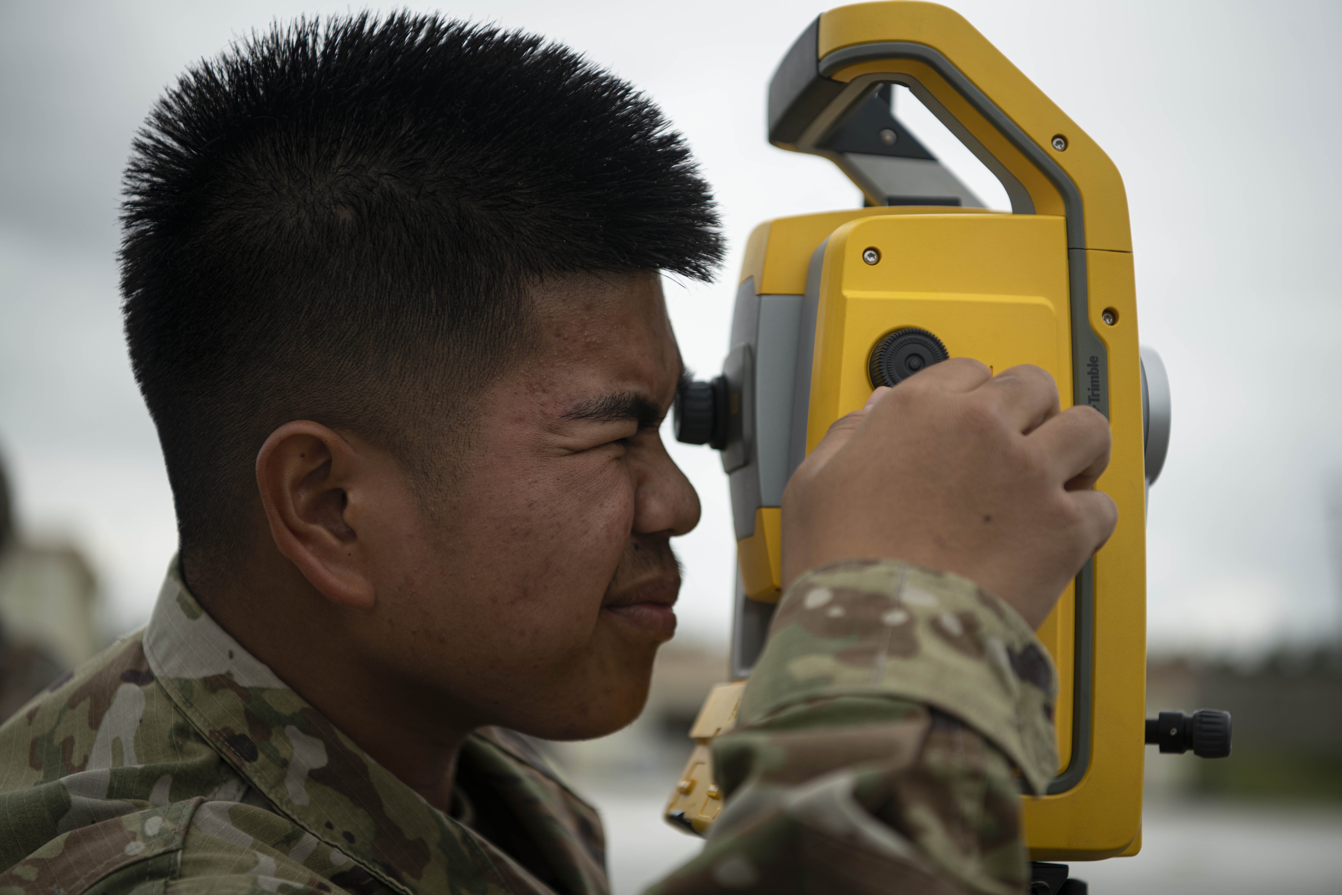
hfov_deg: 28.8
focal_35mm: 70
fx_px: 2609
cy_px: 448
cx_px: 671
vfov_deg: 19.5
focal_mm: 70
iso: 31
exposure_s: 1/200
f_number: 3.2
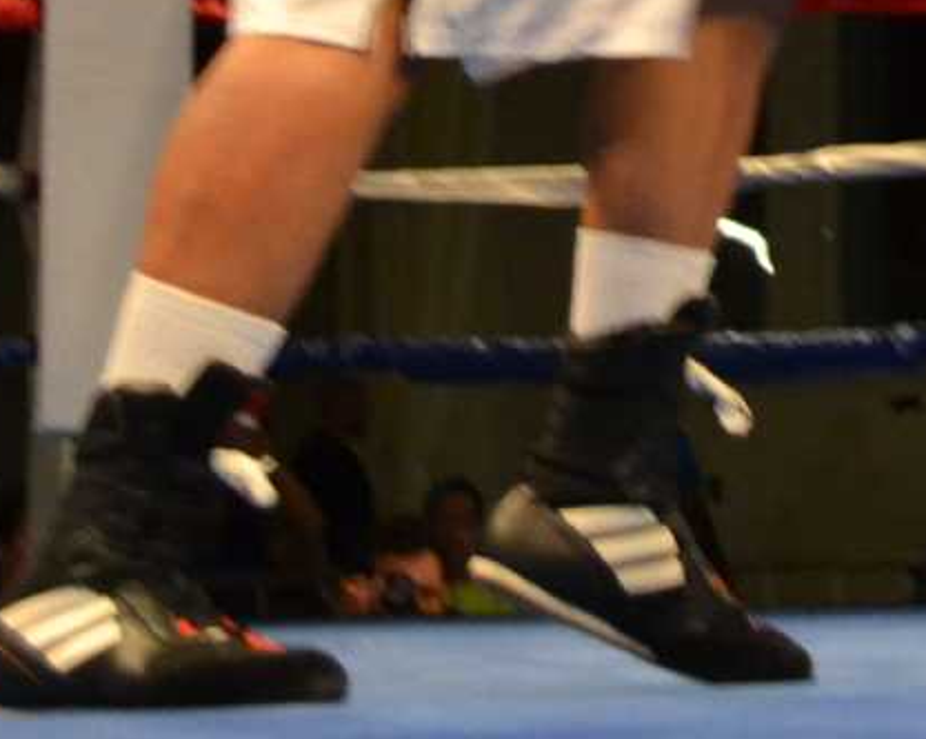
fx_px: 4546
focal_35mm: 166
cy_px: -534
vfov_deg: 8.9
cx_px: 1033
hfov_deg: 11.5
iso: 1600
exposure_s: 1/60
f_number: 4
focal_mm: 24
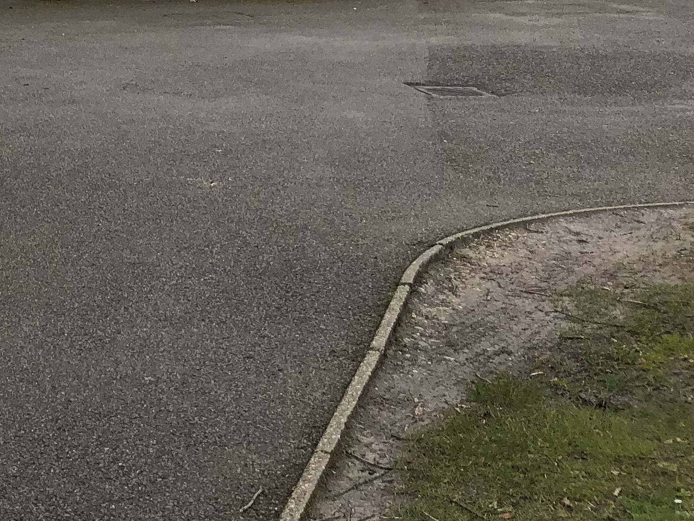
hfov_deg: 23.7
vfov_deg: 18.6
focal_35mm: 75
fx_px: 1504
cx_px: -144
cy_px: -98
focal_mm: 3.99
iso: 20
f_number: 1.8
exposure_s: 1/923
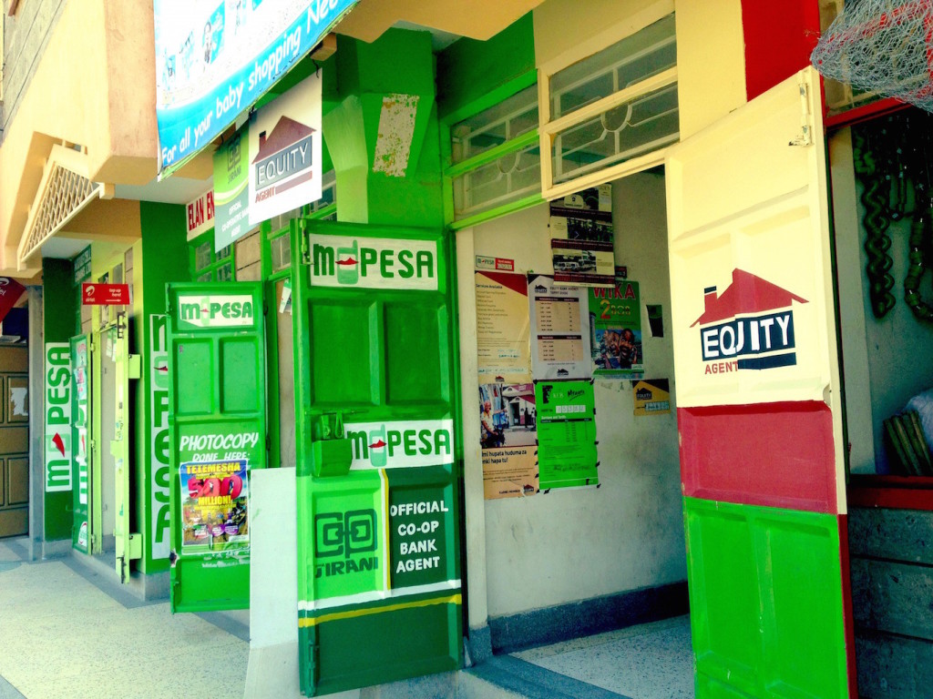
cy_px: 350
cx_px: 466
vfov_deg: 40.7
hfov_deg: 52.6
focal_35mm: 35
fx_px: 943
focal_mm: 4.28
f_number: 2.4
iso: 50
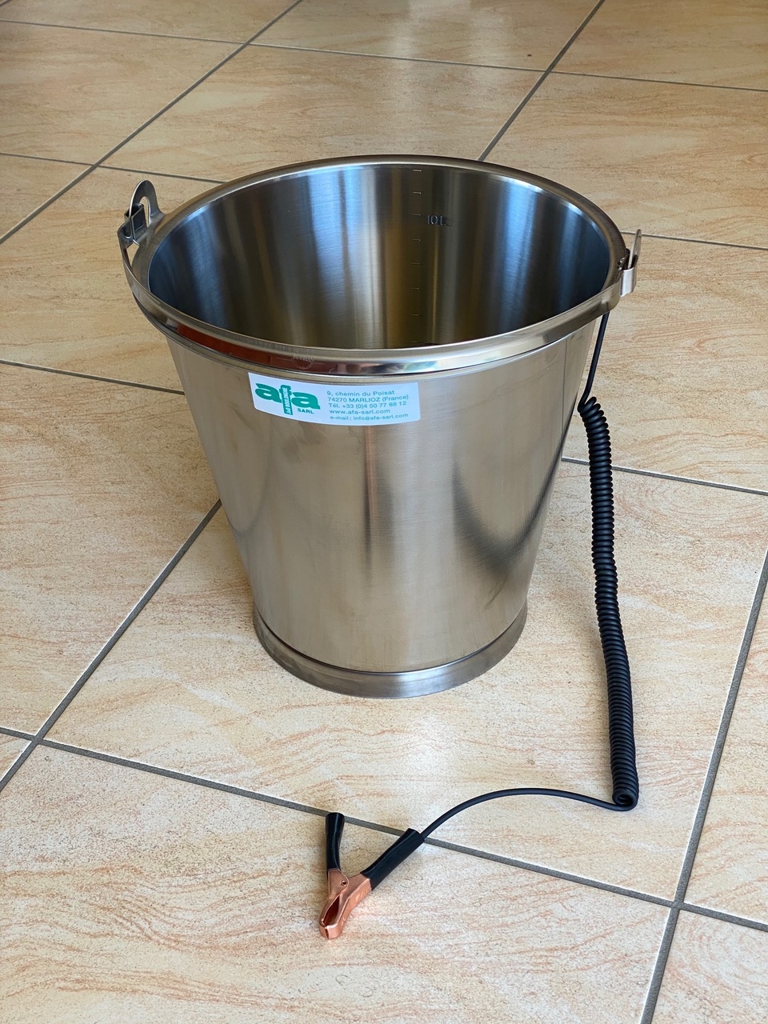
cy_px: 512
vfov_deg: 36.8
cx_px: 384
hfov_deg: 28.0
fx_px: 1538
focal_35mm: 52
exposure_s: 1/100
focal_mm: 6
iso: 50
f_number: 2
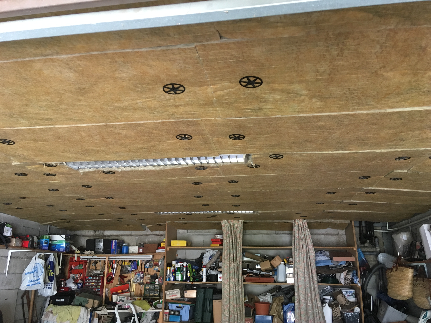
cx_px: 220
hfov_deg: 60.0
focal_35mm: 30
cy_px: 167
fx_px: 374
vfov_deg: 46.8
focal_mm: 4.15
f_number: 2.2
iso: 160
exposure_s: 1/33
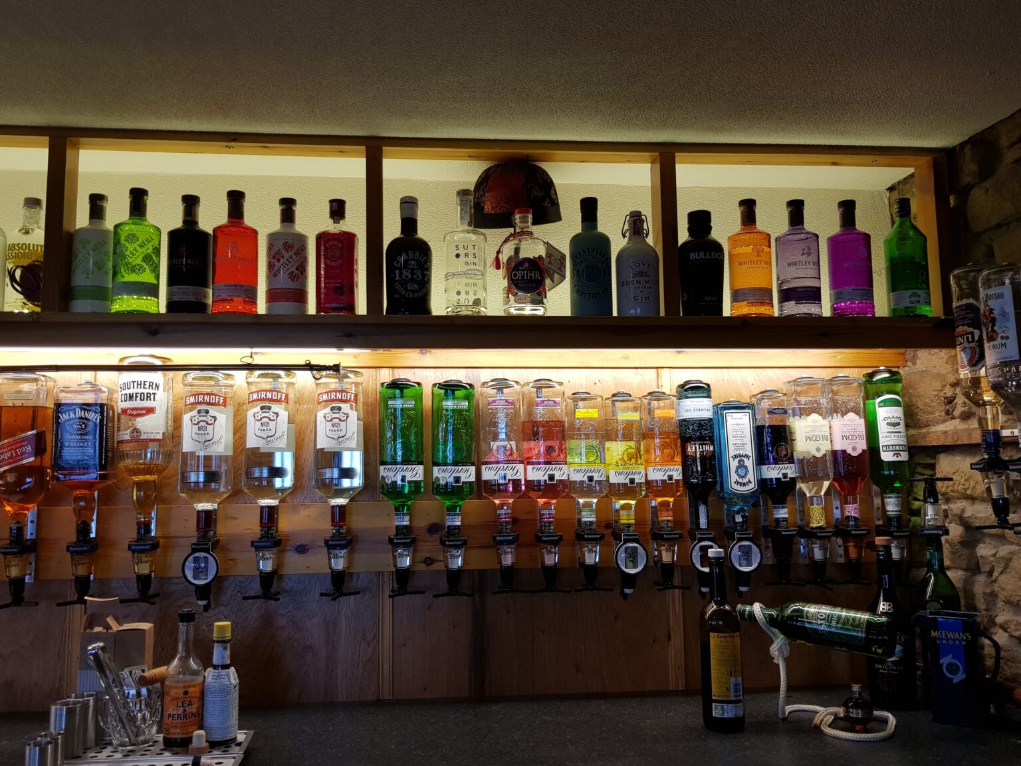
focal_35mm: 26
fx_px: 767
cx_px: 510
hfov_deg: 67.3
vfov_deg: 53.1
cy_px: 383
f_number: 1.7
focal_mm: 4.2
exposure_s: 1/50
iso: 64
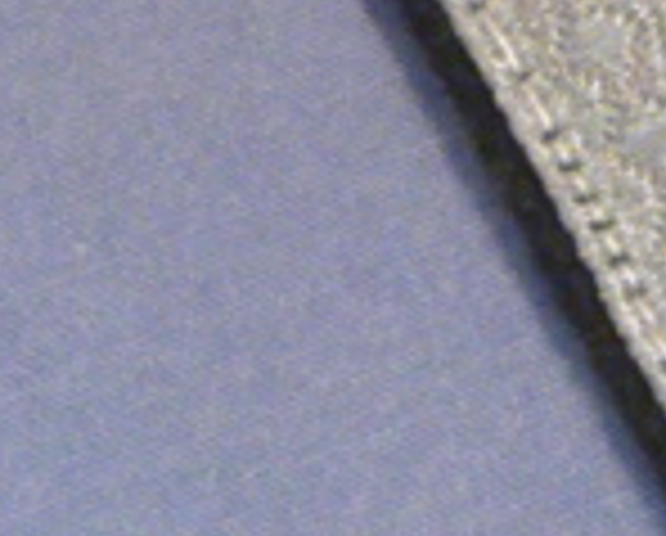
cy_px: -41
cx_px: 806
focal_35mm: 253
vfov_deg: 6.1
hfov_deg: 7.6
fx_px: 4997
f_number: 3.7
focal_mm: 6
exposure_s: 1/30
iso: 400
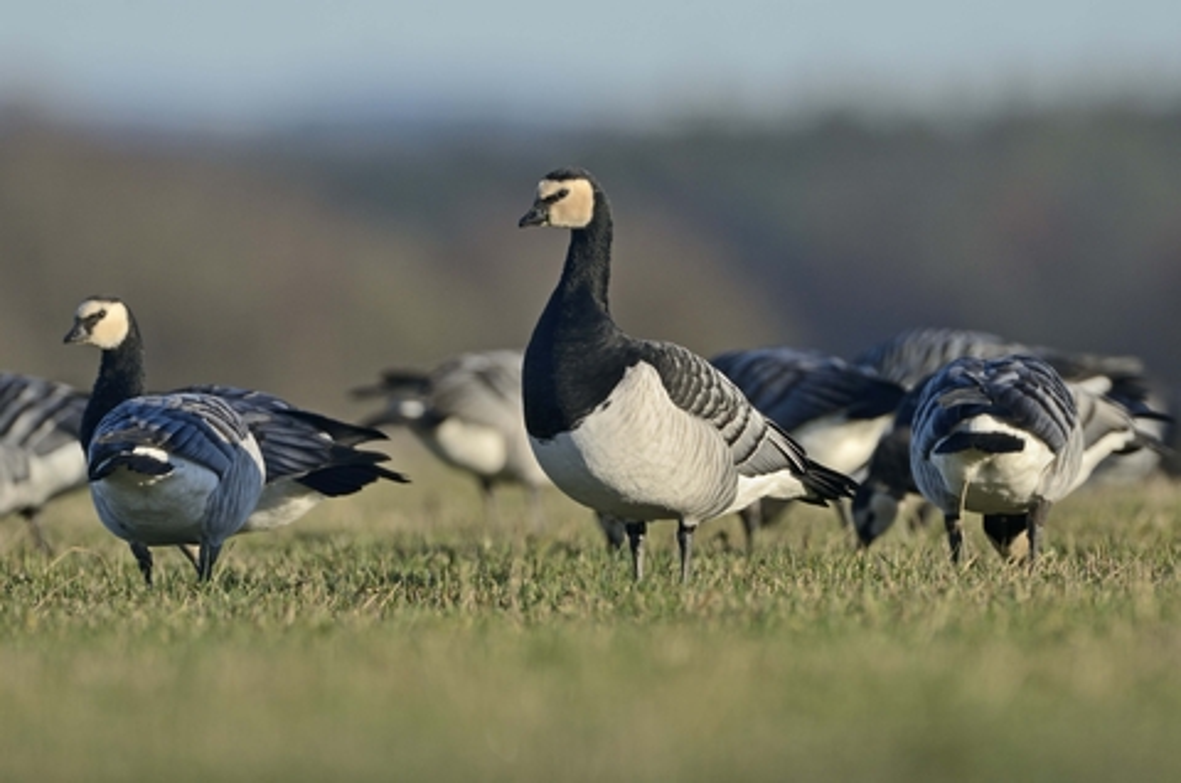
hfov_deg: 2.0
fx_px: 34377
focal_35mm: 1050
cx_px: 590
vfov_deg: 1.3
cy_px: 392
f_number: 7.1
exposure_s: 1/640
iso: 400
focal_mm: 700
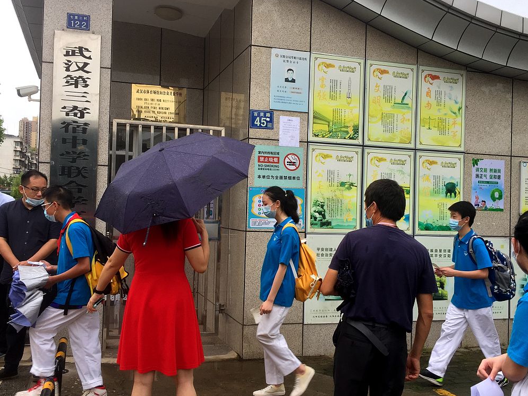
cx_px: 259
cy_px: 201
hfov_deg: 52.6
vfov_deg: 40.7
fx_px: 534
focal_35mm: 35
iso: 32
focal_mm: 4.15
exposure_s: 1/168
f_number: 2.2
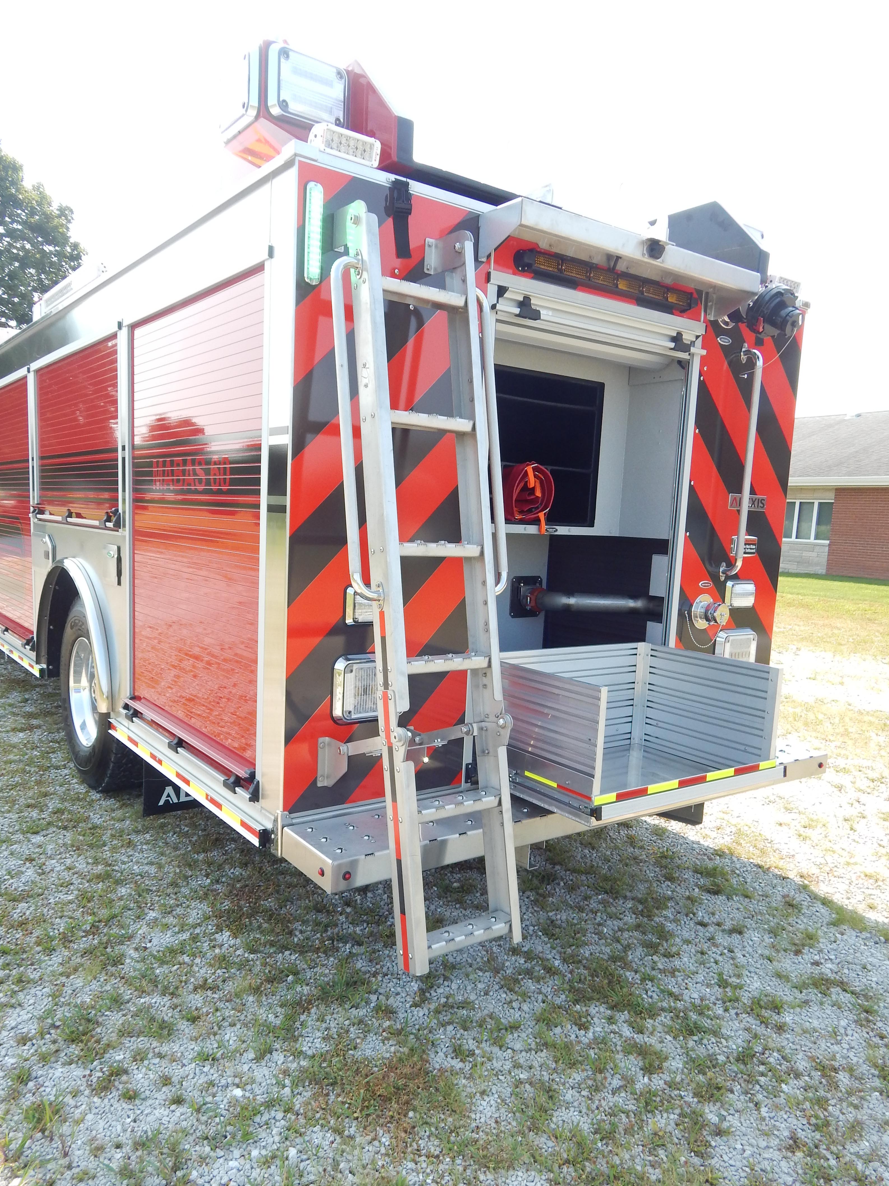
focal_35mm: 24
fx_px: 822
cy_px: 636
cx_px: 417
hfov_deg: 56.8
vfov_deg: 71.5
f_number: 3
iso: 125
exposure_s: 1/400
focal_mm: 4
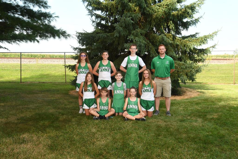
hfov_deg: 48.5
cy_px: 80
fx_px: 264
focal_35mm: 40
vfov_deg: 33.4
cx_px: 119
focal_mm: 27
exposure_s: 1/60
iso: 125
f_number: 8
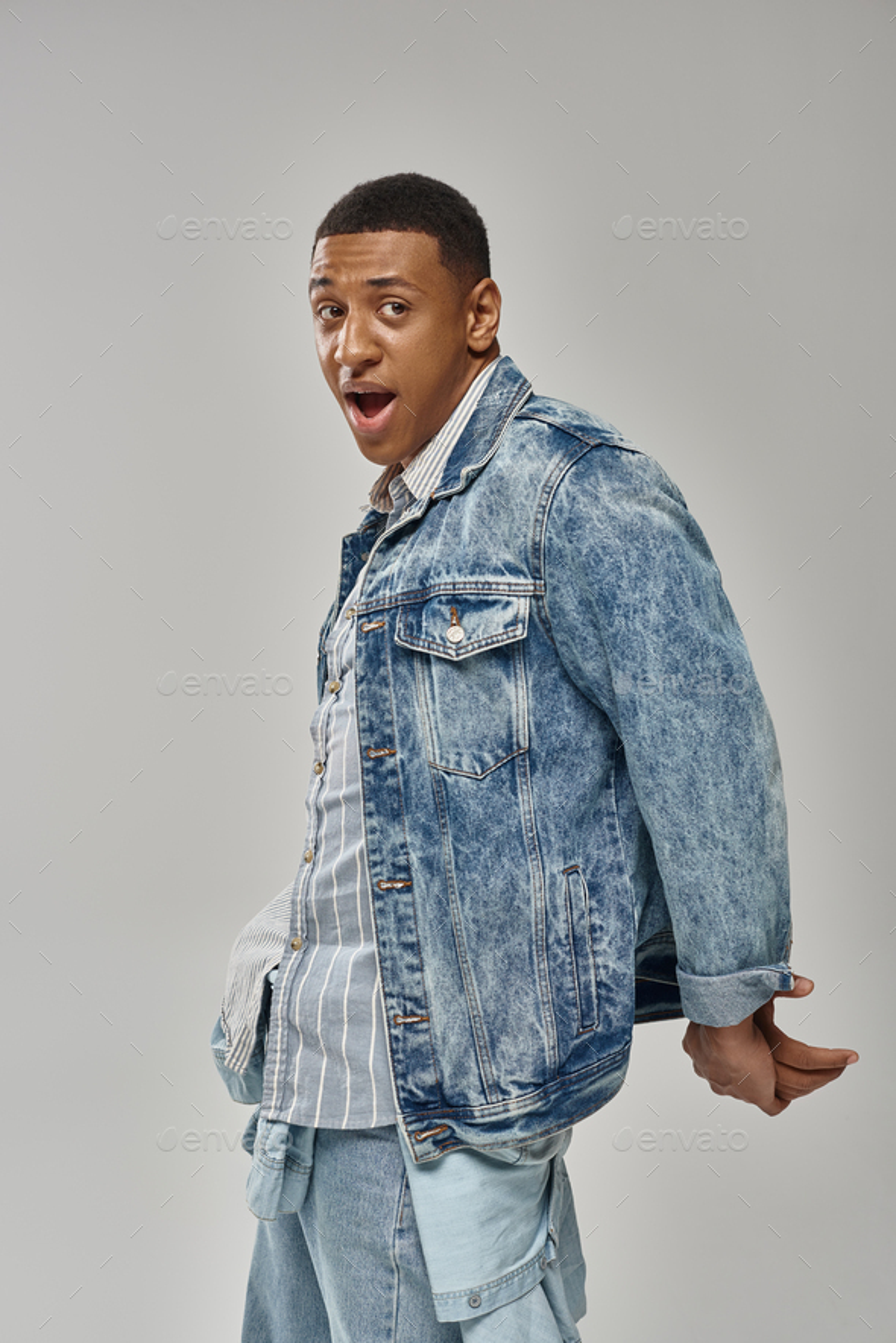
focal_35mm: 50
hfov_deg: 27.0
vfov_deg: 39.6
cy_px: 672
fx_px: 1865
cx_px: 448
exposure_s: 1/160
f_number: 5
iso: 125
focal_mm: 50
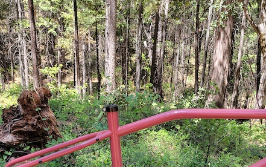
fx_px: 363
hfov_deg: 40.0
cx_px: 167
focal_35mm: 50
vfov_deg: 24.4
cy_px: 175
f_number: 1.8
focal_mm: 5.4
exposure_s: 1/189
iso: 40
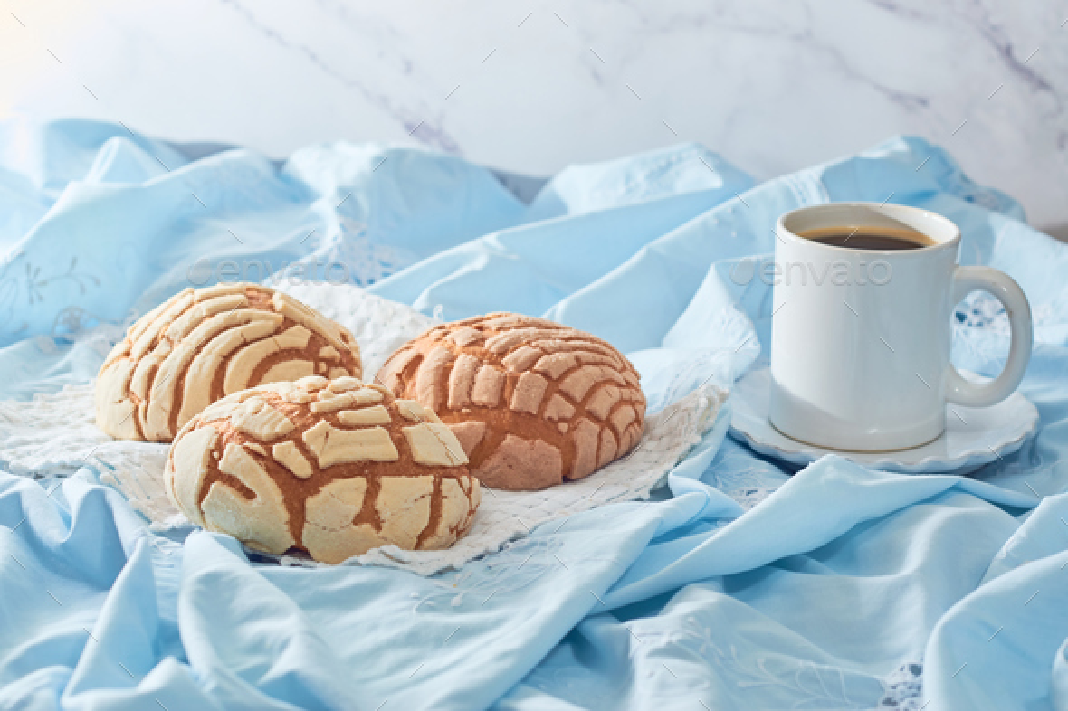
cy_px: 356
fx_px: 2224
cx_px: 534
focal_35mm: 75
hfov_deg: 27.0
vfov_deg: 18.2
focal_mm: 50
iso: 100
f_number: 5.6
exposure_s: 1/100
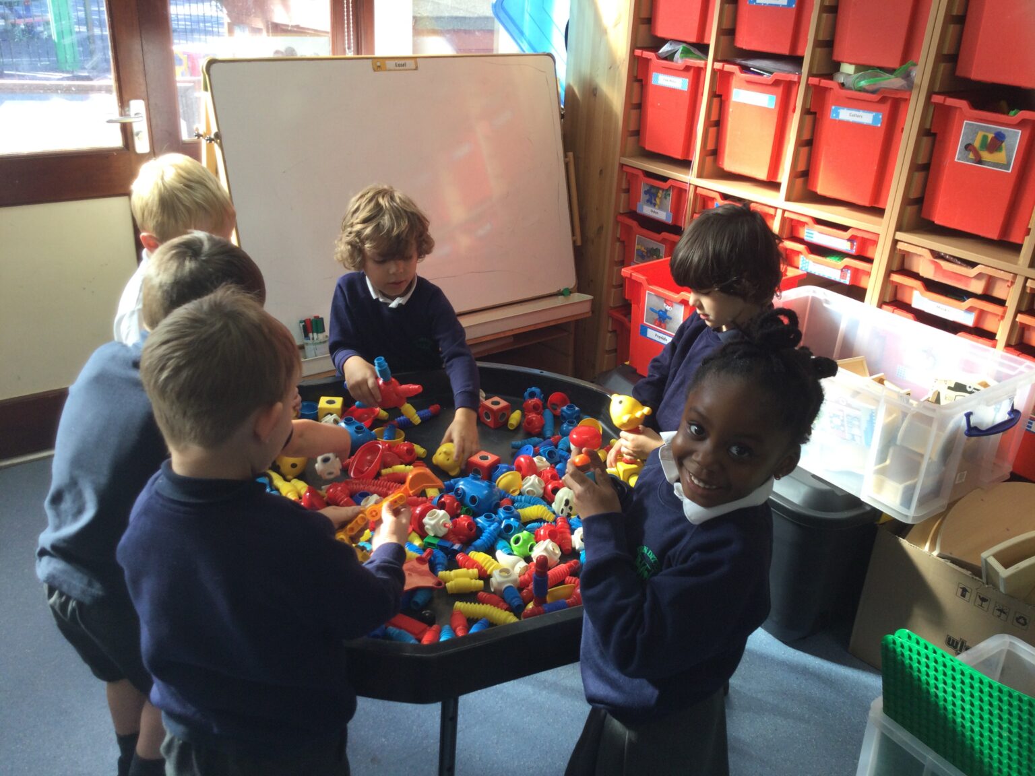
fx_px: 927
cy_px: 388
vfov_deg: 45.4
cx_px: 518
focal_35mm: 31
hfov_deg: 58.4
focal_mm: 3.3
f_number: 2.4
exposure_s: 1/50
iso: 25
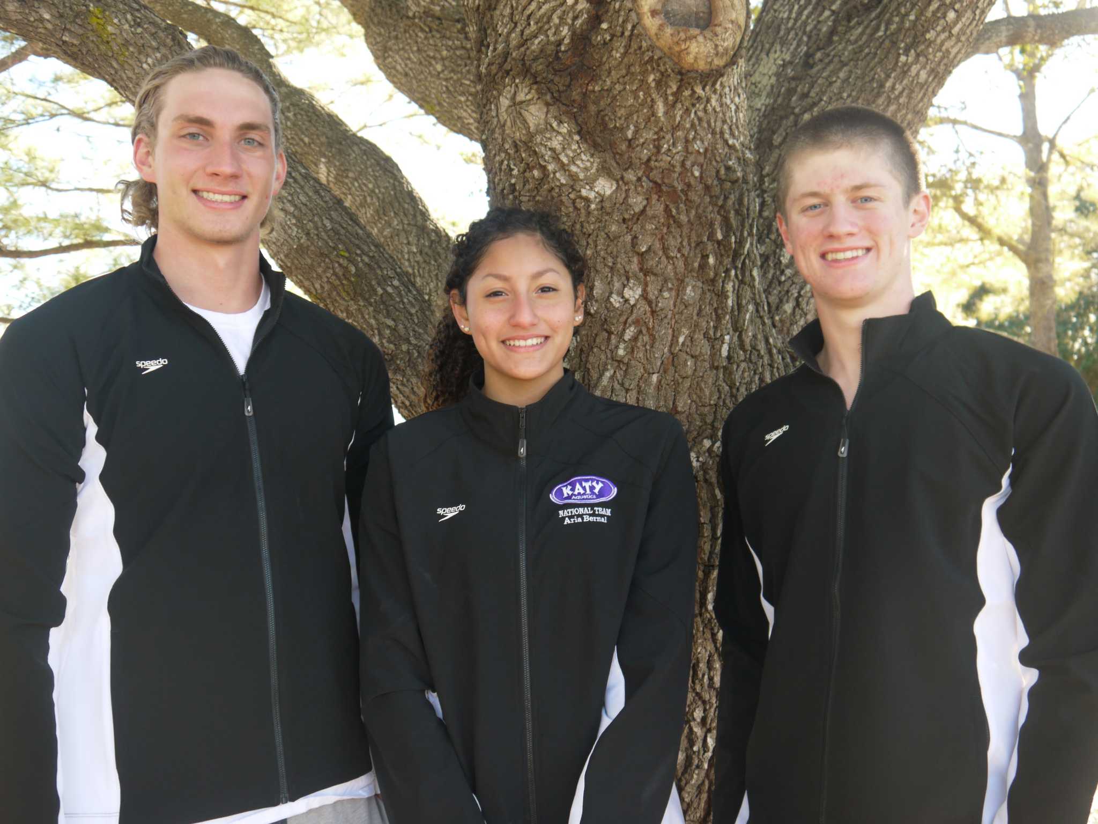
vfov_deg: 39.7
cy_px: 412
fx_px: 1142
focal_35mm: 36
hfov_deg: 51.4
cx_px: 549
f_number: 4.1
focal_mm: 18
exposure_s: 1/80
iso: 160
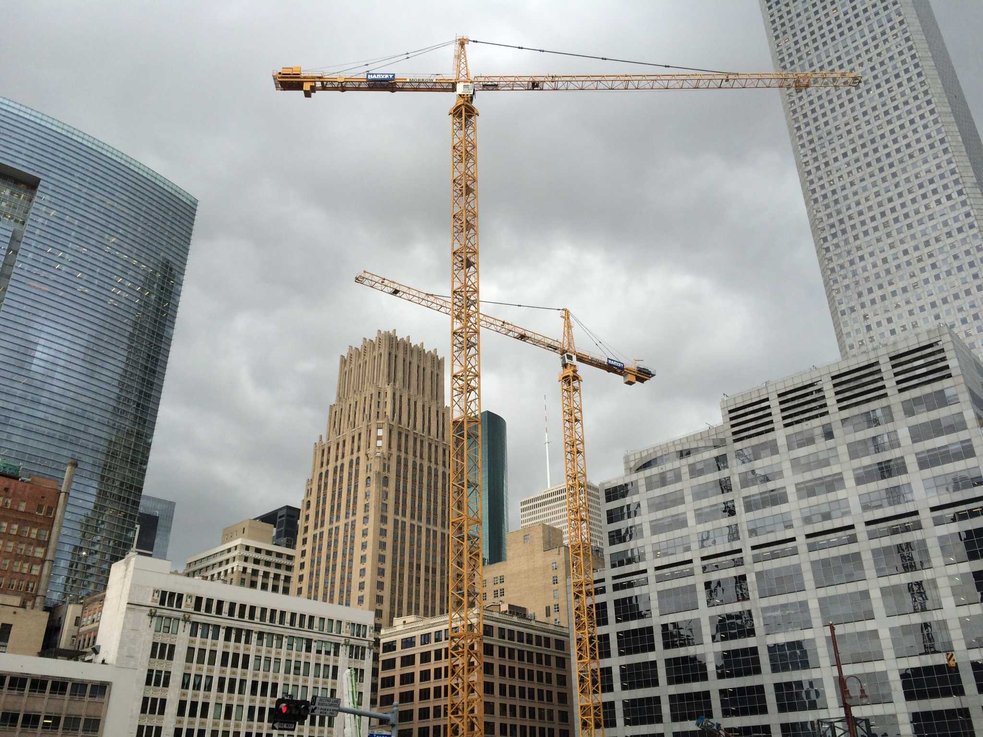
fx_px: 824
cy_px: 368
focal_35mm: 29
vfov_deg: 48.2
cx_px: 492
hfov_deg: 61.7
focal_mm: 4.15
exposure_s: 1/436
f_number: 2.2
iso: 32
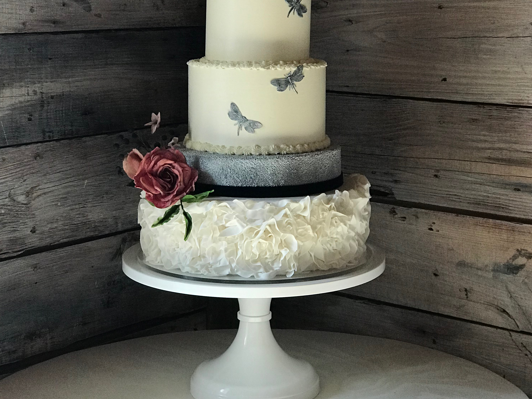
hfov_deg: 25.3
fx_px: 1183
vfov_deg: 19.0
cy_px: 105
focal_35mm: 77
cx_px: 269
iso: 125
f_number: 2.8
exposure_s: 1/60
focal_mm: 6.6
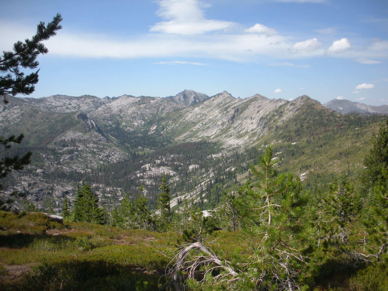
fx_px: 392
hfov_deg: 52.6
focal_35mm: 35
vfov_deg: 40.7
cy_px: 146
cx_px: 194
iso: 64
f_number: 3.5
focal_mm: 6.3
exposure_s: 1/670
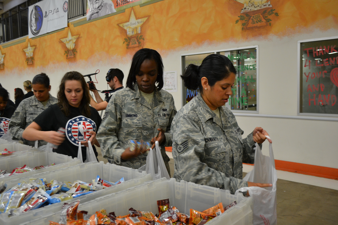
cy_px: 112
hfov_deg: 57.2
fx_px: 310
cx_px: 169
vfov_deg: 40.0
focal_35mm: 33
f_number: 3.8
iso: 1100
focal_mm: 22
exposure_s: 1/60
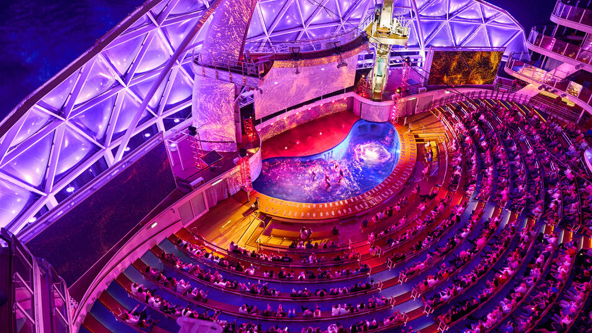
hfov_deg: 83.1
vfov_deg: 52.3
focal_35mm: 21
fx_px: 330
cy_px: 103
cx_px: 347
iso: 1000
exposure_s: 1/4
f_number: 5.6
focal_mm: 16
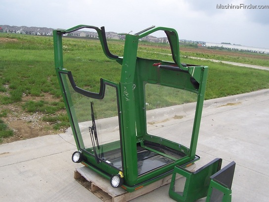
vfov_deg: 38.7
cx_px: 134
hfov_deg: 50.1
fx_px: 288
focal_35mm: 37
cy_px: 101
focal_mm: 5.6
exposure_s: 1/350
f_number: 5.6
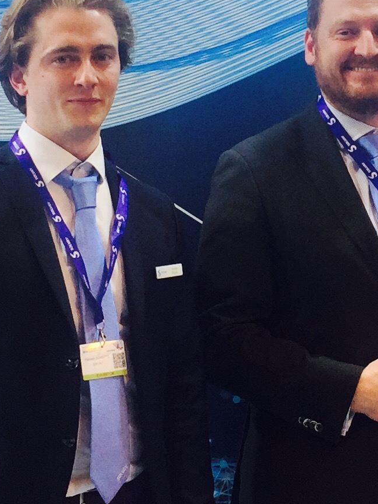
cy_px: 138
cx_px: 391
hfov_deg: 13.4
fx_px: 1587
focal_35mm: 109
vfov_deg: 18.0
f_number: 2.2
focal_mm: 4.15
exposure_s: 1/50
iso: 40
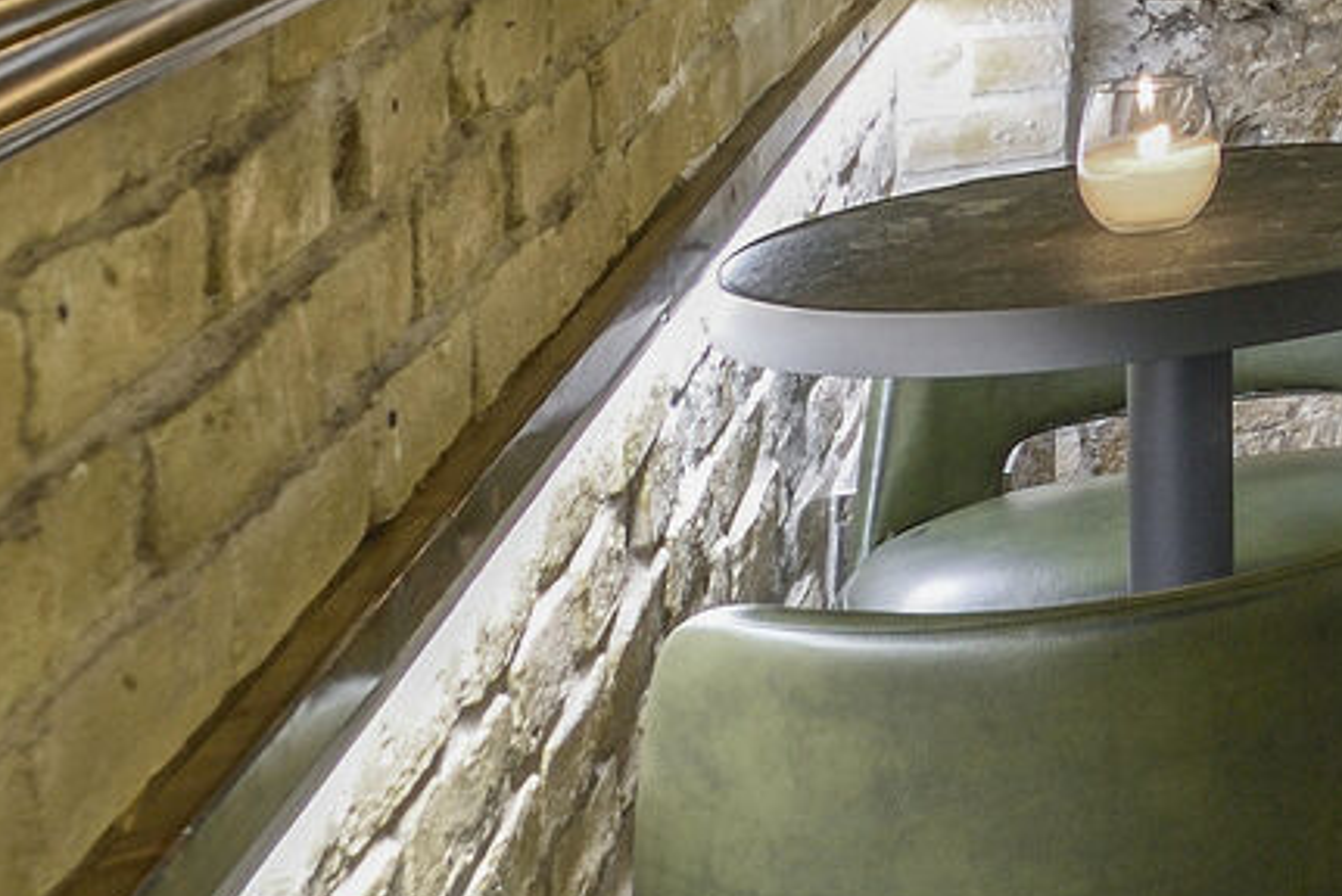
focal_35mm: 78
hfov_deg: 14.9
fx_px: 2910
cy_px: -549
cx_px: 3251
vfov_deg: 15.7
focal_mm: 14
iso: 250
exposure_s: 1/1.6
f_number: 9
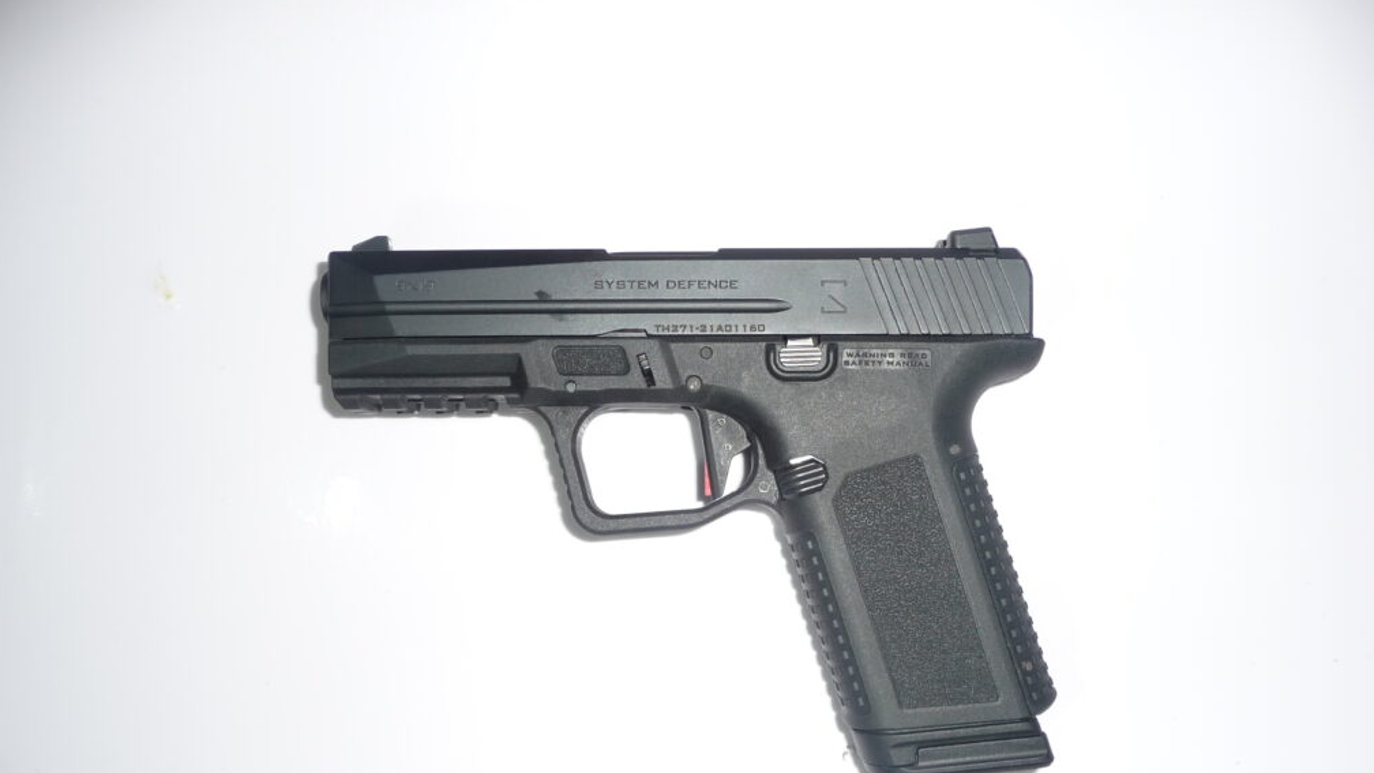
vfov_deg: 37.4
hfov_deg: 62.6
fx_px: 1129
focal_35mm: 31
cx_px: 690
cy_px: 506
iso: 100
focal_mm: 4.7
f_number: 3.3
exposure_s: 1/30
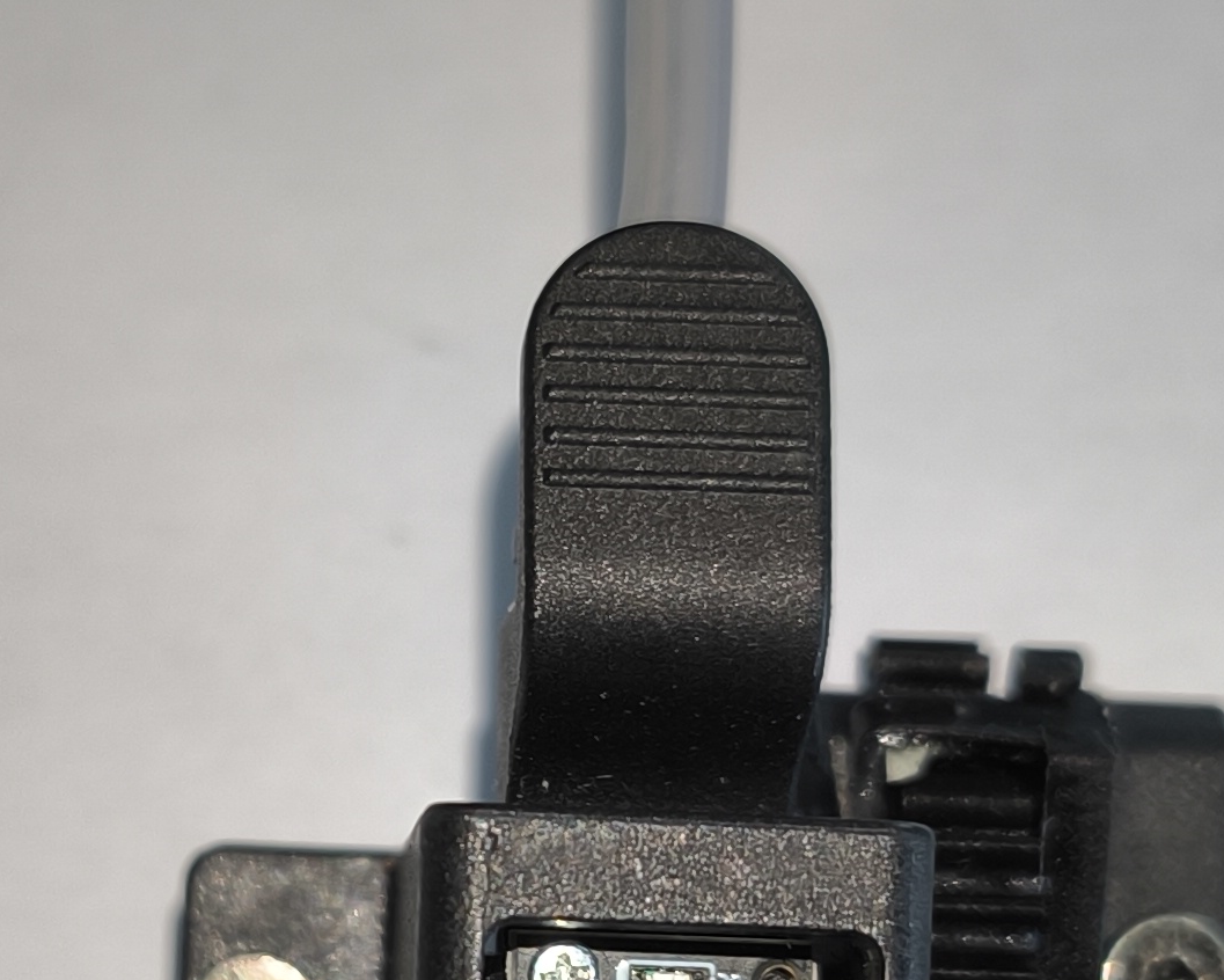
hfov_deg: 21.7
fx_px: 3152
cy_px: 862
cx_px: 237
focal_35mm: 87
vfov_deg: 17.4
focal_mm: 5.35
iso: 250
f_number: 1.7
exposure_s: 1/100
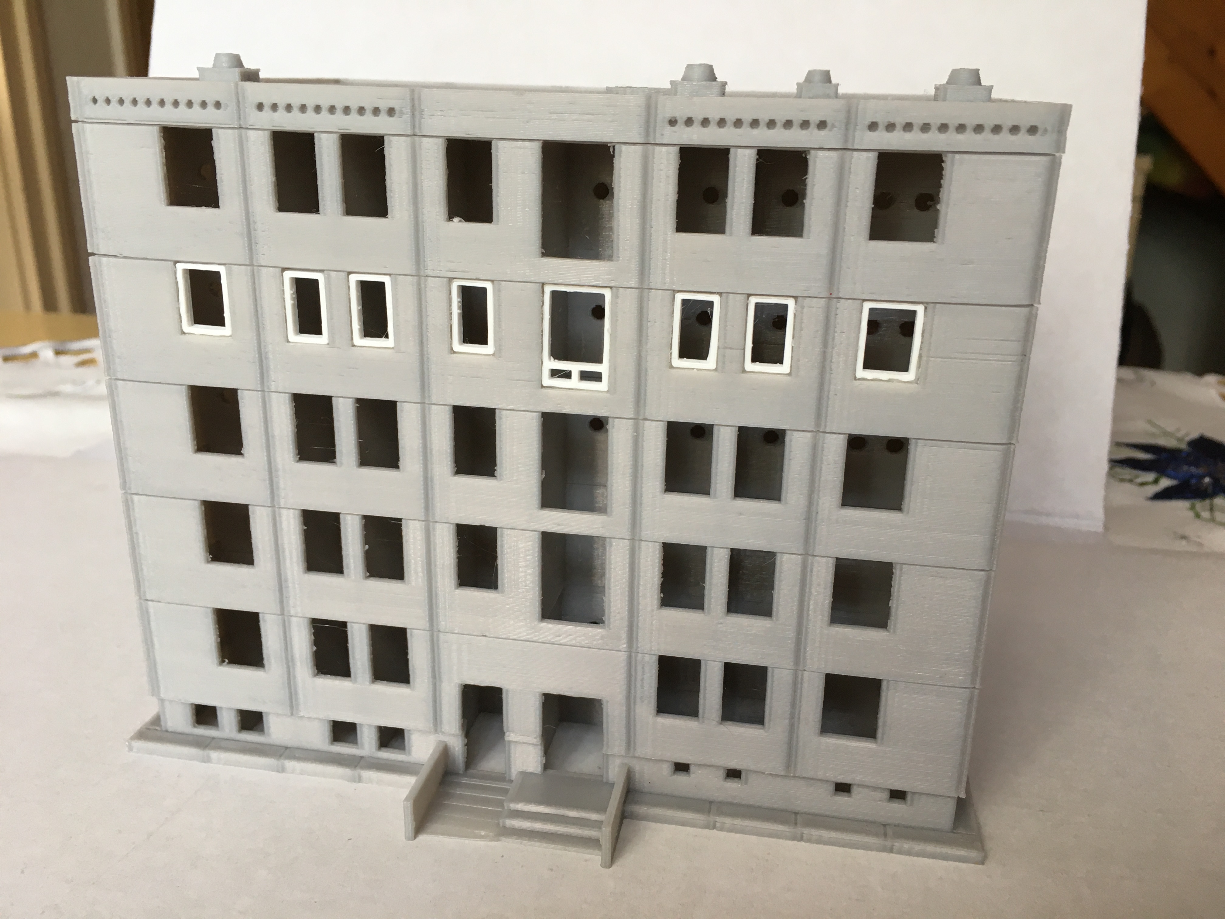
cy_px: 460
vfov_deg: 48.2
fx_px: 1026
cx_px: 612
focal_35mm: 29
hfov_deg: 61.7
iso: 64
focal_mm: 4.15
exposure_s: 1/33
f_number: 2.2
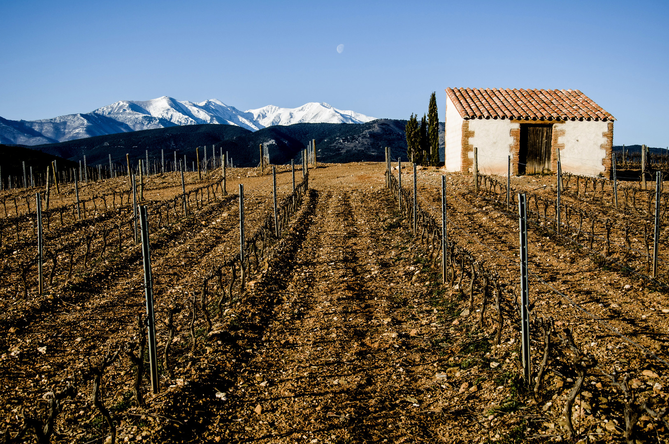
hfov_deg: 35.1
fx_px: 1058
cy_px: 222
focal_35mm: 57
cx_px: 334
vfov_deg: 23.7
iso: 200
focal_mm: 38
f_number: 8
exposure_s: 1/400
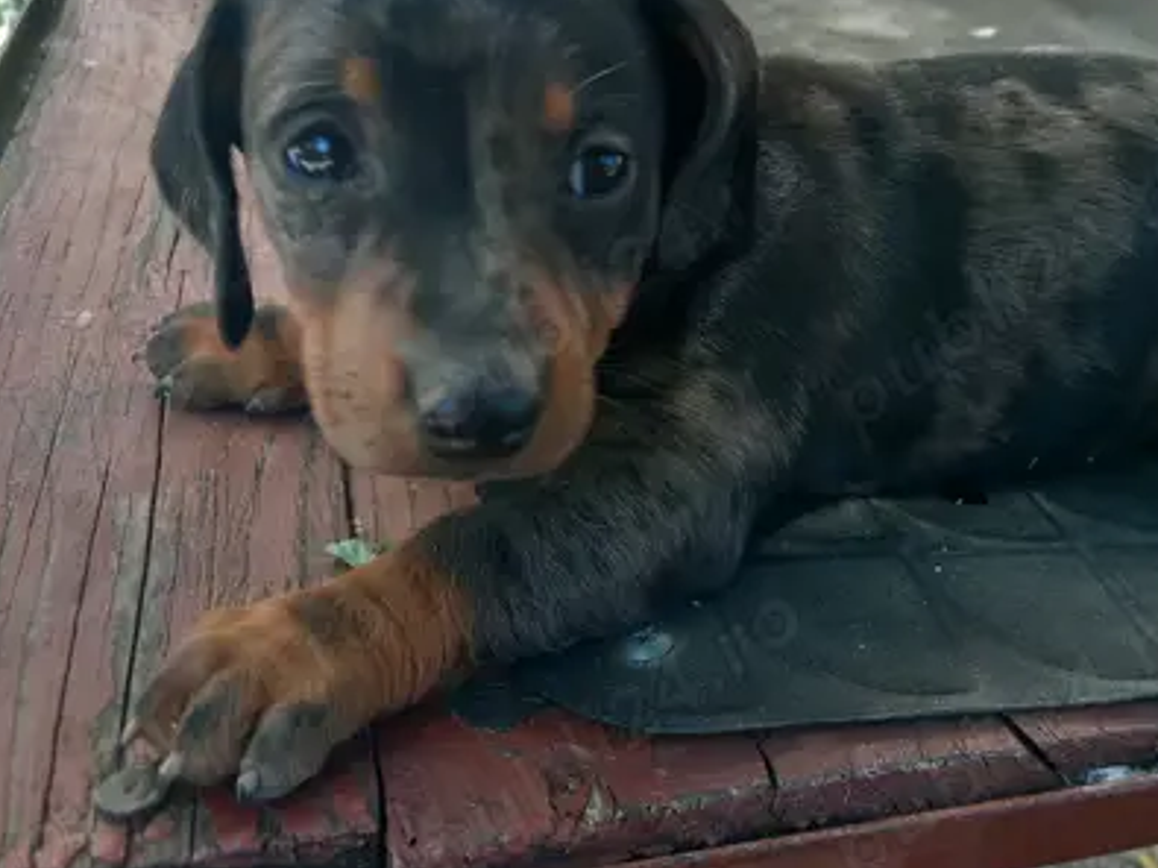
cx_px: 815
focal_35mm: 41
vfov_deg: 34.9
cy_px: 320
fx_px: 1371
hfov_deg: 44.8
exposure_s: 1/50
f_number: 1.8
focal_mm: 4
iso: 40
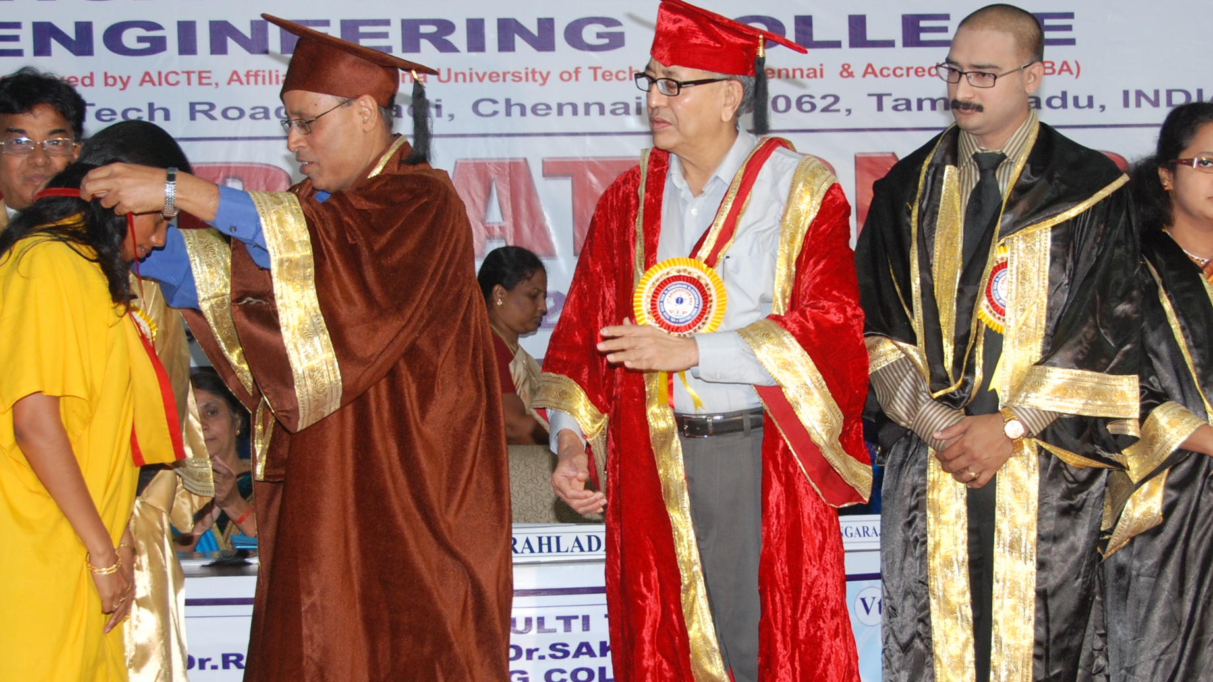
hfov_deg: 29.4
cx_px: 648
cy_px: 396
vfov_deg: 16.8
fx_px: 2310
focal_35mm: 72
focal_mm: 29
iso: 400
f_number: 4.5
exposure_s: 1/125
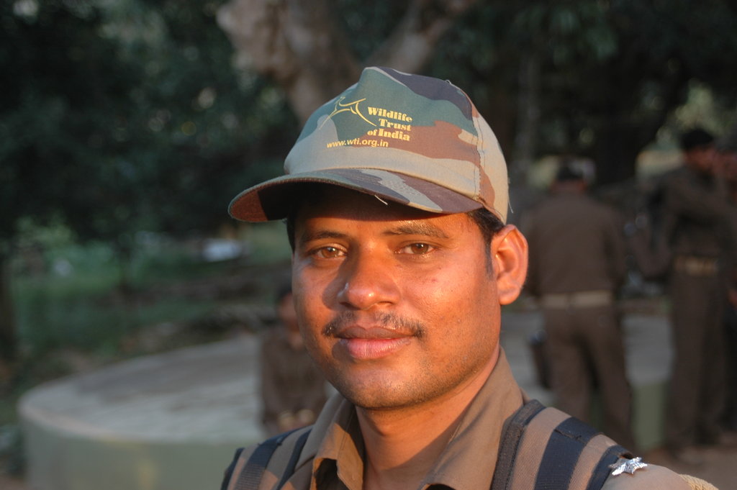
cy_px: 245
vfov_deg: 18.2
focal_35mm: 75
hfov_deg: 27.0
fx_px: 1534
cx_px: 368
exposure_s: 1/60
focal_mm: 50
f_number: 4.2
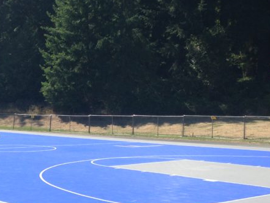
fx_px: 601
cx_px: 45
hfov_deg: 24.8
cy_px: 123
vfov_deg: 19.1
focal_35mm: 77
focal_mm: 4.12
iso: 50
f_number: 2.4
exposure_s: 1/1106
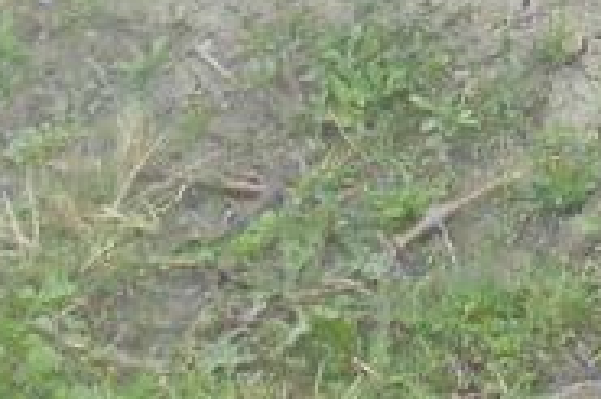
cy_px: -665
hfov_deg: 12.9
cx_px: 949
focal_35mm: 150
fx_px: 2502
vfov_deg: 8.2
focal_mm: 4.6
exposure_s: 1/250
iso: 80
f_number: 3.2
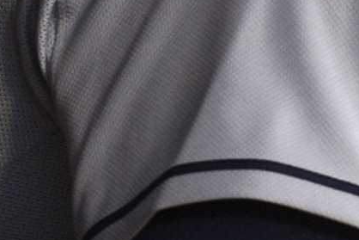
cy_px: -166
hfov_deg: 0.8
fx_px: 26873
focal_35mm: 2694
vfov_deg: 0.5
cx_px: 610
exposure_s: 1/250
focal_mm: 550
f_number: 4
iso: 1000
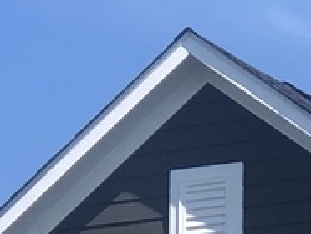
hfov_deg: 4.5
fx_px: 3967
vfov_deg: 3.3
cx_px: 329
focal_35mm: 441
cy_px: 714
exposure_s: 1/615
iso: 20
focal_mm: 6.6
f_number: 2.8
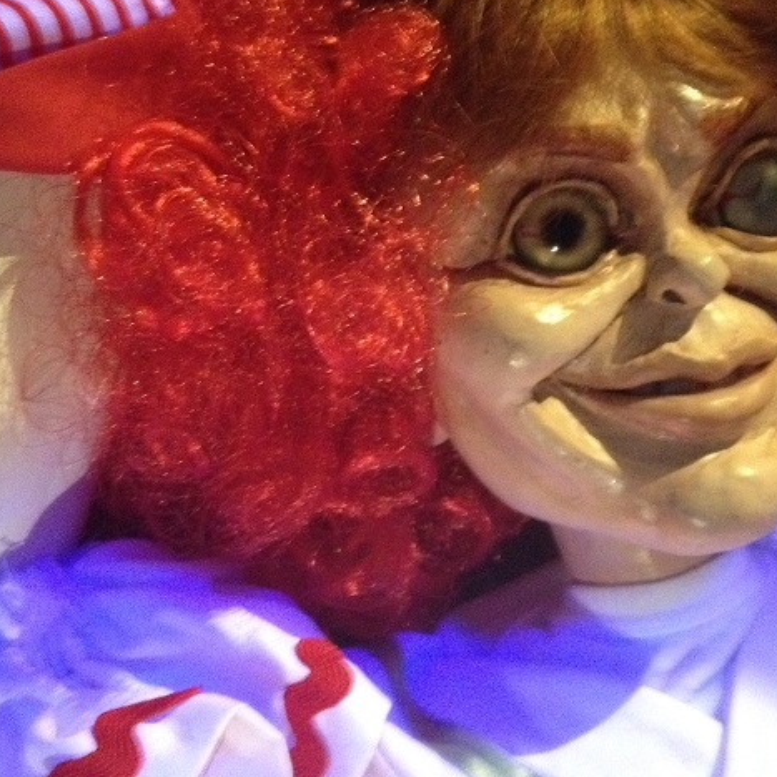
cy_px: 344
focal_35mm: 53
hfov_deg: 32.1
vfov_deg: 32.2
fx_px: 1346
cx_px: 446
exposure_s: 1/17
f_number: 2.4
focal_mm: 4.28
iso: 800
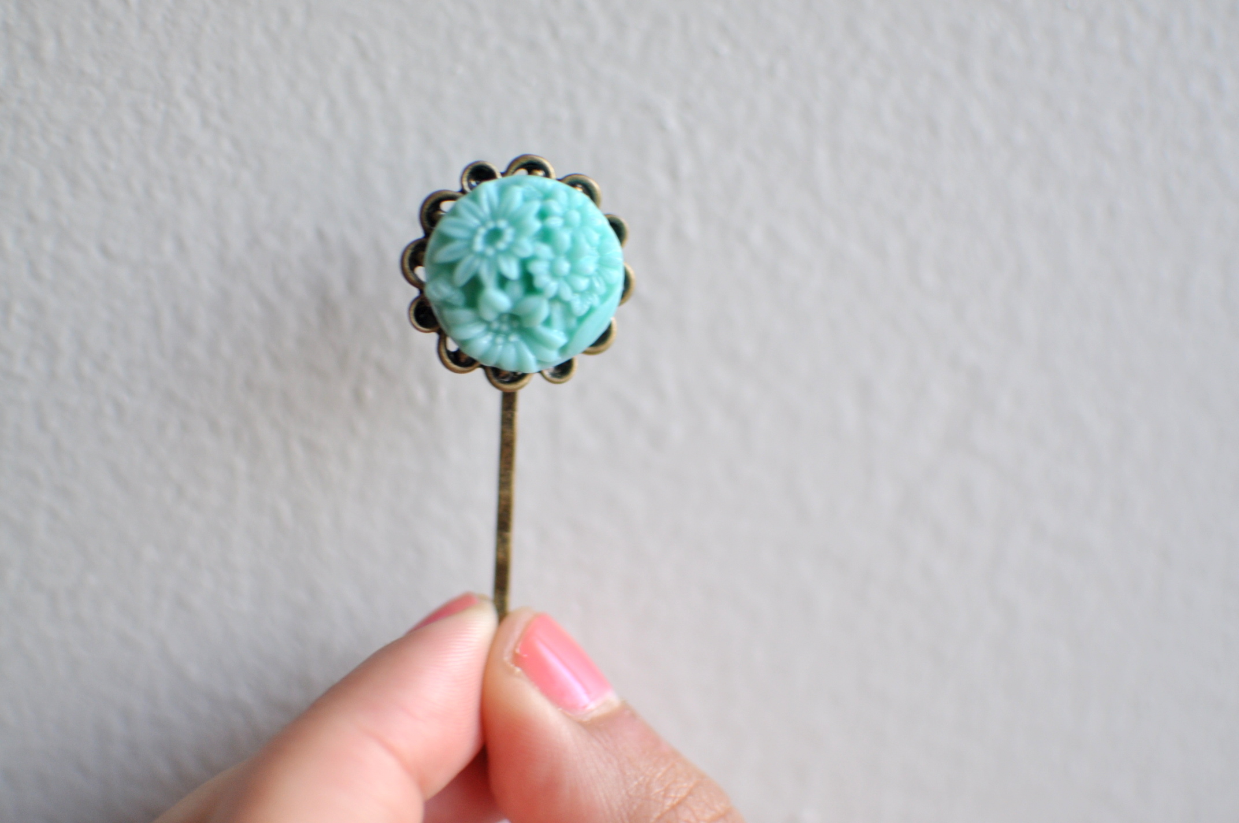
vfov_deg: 25.7
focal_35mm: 52
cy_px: 412
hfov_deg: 37.9
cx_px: 620
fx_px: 1805
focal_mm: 35
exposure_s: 1/30
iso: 400
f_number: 1.8
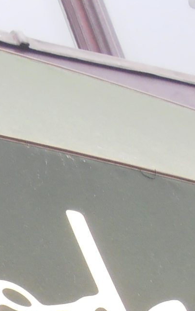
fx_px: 2039
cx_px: -106
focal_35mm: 240
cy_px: 388
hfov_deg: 5.4
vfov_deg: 8.6
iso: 100
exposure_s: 1/50
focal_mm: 10.04
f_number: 4.5
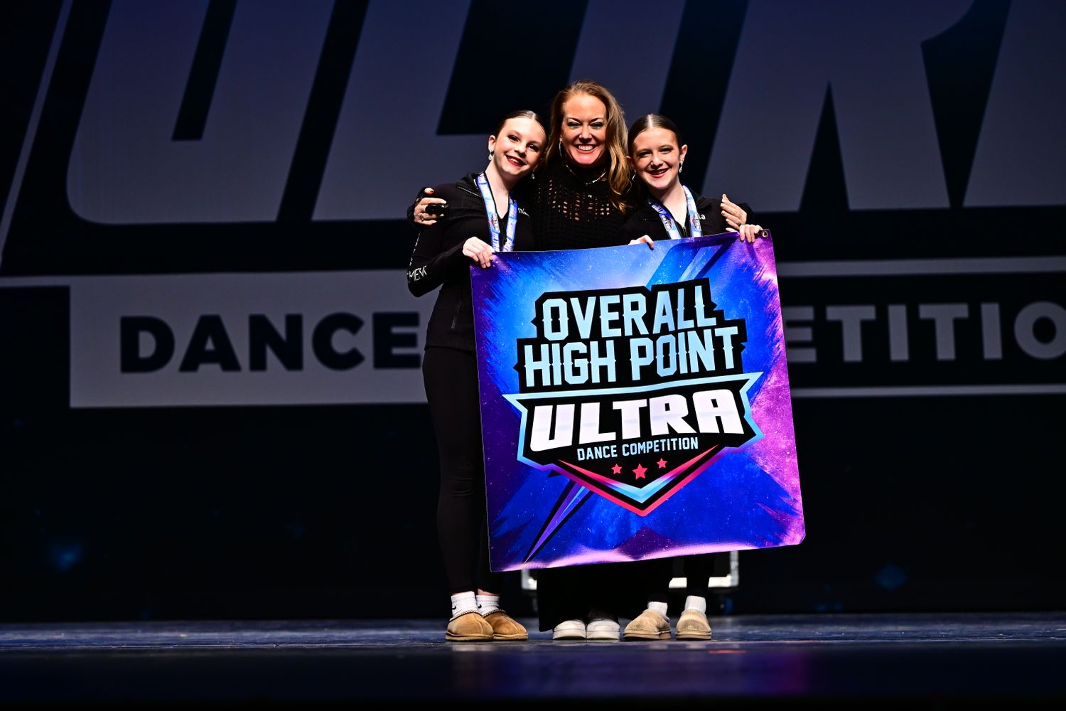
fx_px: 2309
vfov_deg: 17.5
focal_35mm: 78
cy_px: 356
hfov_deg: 26.0
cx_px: 533
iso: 1600
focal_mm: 78
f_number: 2.8
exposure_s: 1/800
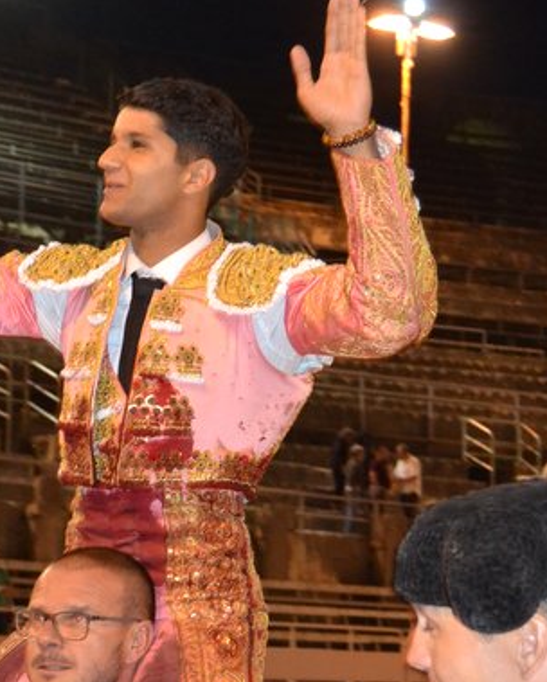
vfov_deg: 25.0
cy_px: 309
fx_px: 1535
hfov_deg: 20.2
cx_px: 220
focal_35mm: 76
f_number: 4.5
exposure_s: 1/60
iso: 2000
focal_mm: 32
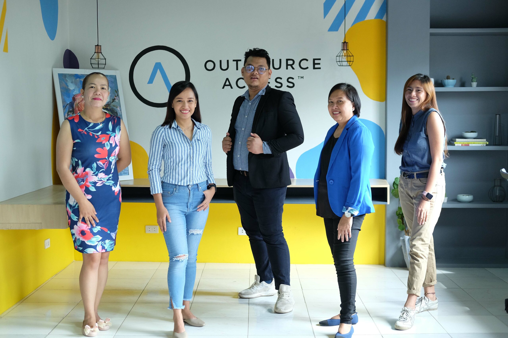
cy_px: 169
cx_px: 254
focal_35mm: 53
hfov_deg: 37.5
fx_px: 748
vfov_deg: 25.5
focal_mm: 35
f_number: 2.5
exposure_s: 1/160
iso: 800
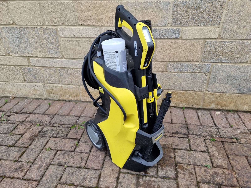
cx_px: 126
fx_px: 174
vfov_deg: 56.8
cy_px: 94
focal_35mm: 24
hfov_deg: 71.6
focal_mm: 6.7
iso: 50
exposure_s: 1/233
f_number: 1.8
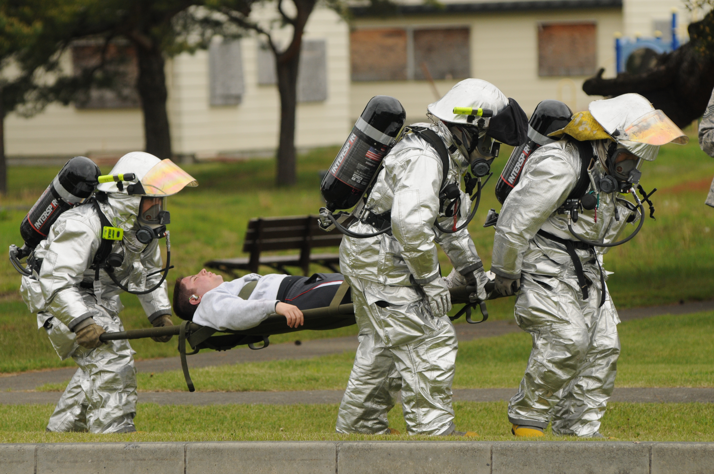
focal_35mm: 300
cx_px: 357
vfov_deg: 4.6
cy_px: 237
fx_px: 5943
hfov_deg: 6.9
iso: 400
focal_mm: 200
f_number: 5.6
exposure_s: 1/1250
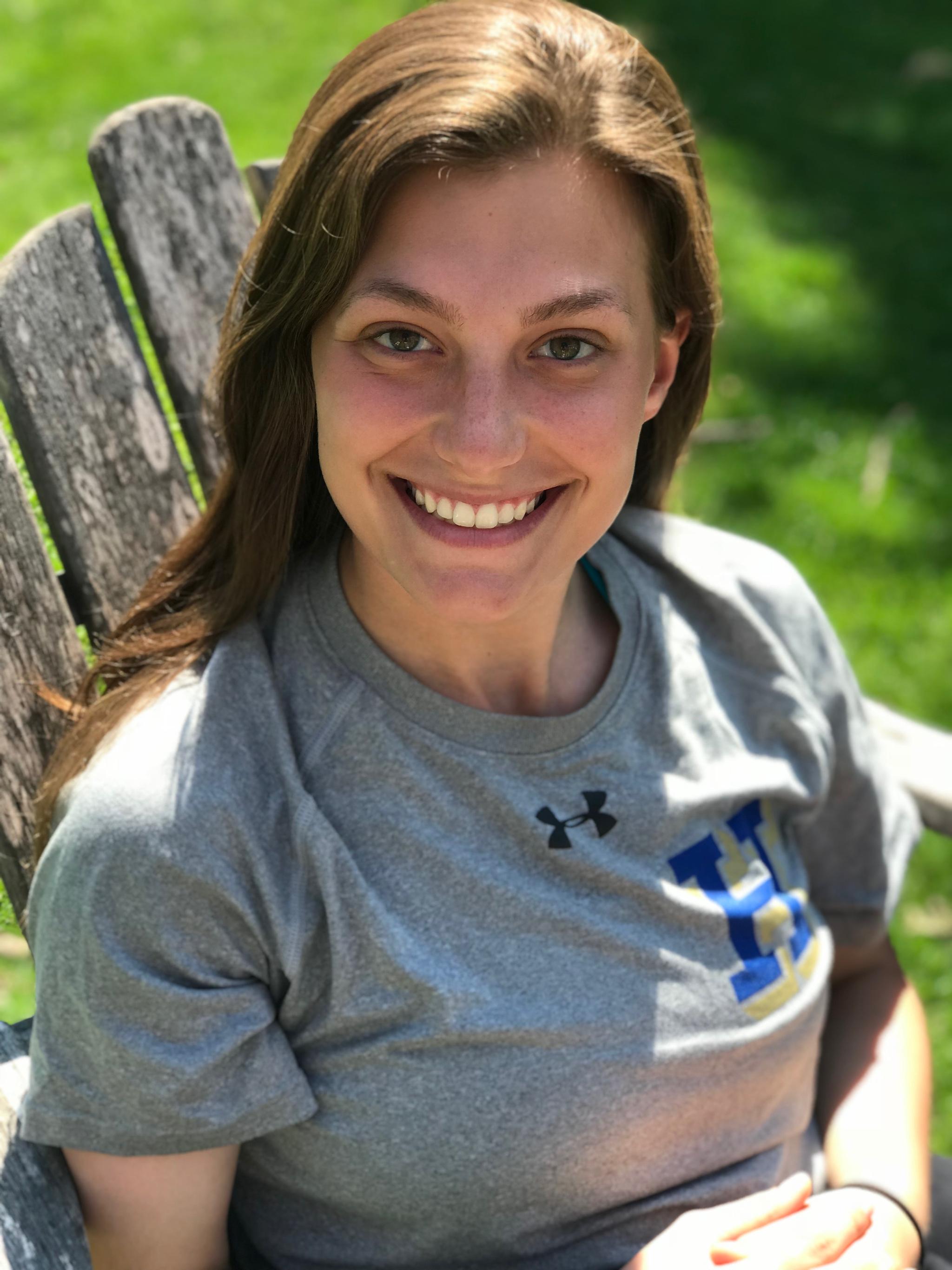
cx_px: 476
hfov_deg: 25.7
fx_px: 2090
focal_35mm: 57
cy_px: 635
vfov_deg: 33.8
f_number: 2.8
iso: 20
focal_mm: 6.6
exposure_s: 1/212
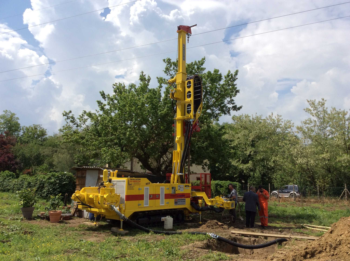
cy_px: 130
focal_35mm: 32
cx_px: 175
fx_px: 323
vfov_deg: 44.1
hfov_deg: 56.9
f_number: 2.4
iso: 32
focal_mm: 3.3
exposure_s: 1/2119
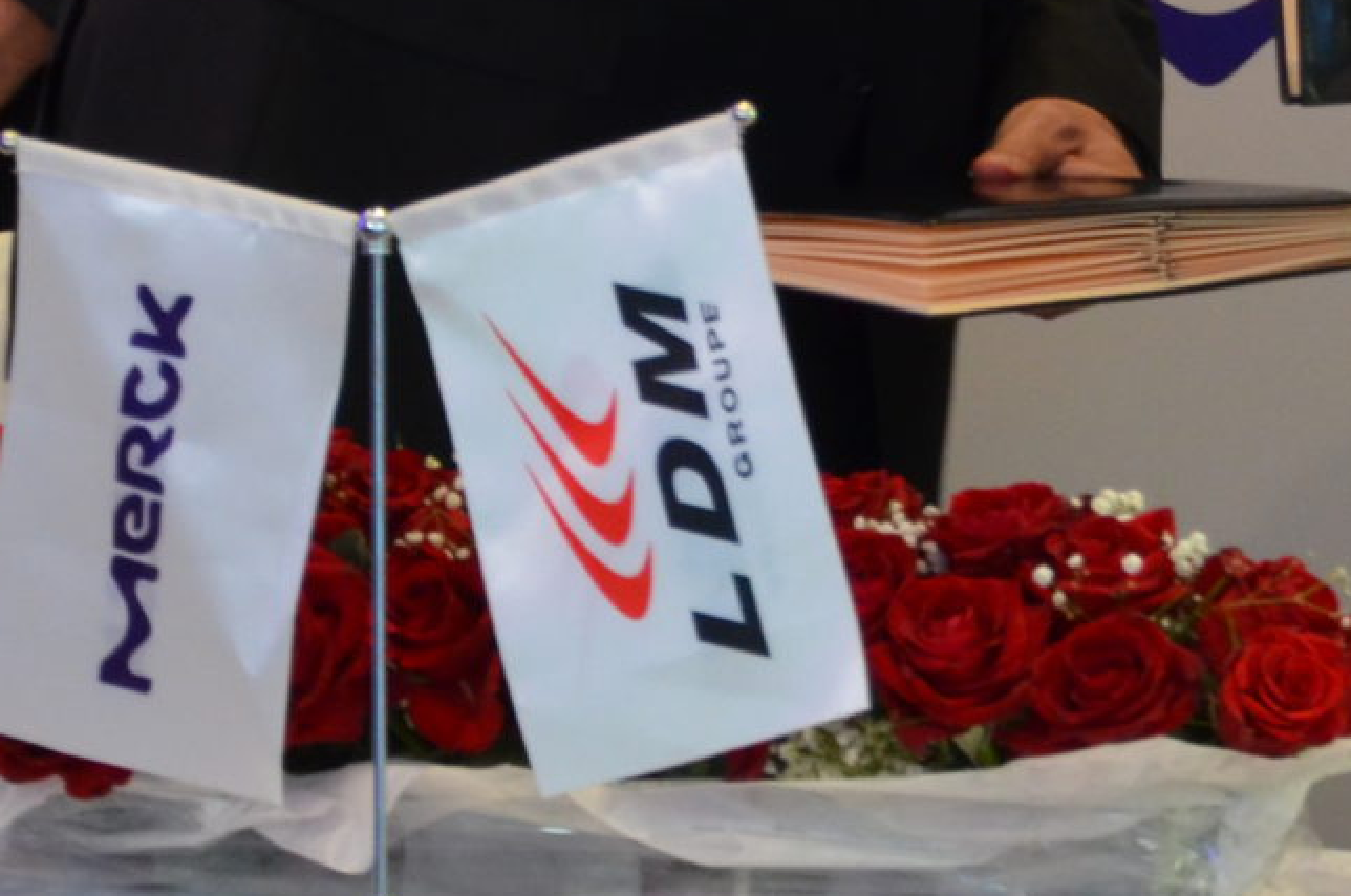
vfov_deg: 4.5
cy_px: -703
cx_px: 1745
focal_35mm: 298
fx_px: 11164
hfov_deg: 6.9
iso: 1000
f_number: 5
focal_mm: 50
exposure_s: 1/30
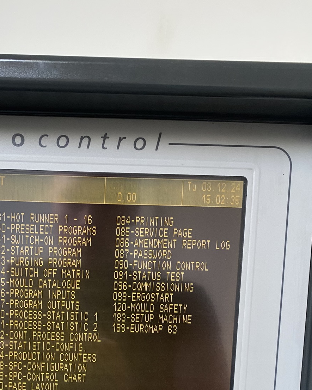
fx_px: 542
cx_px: 60
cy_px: 345
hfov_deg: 31.2
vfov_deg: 37.2
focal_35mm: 47
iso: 200
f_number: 1.8
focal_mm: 4.25
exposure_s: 1/60
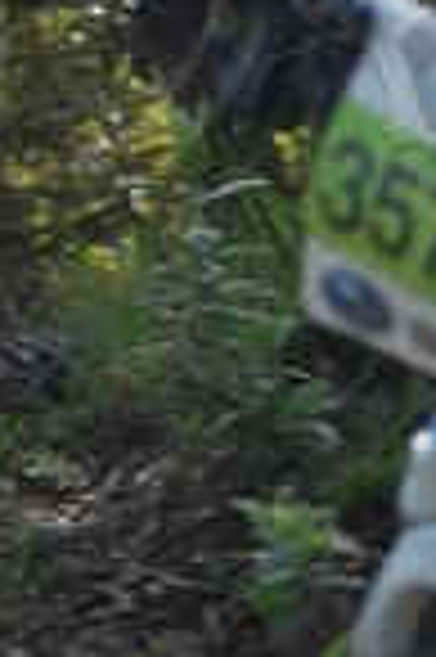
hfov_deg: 2.2
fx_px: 11212
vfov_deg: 3.3
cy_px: -162
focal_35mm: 616
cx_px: 461
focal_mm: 75
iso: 400
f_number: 4.2
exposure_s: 1/640
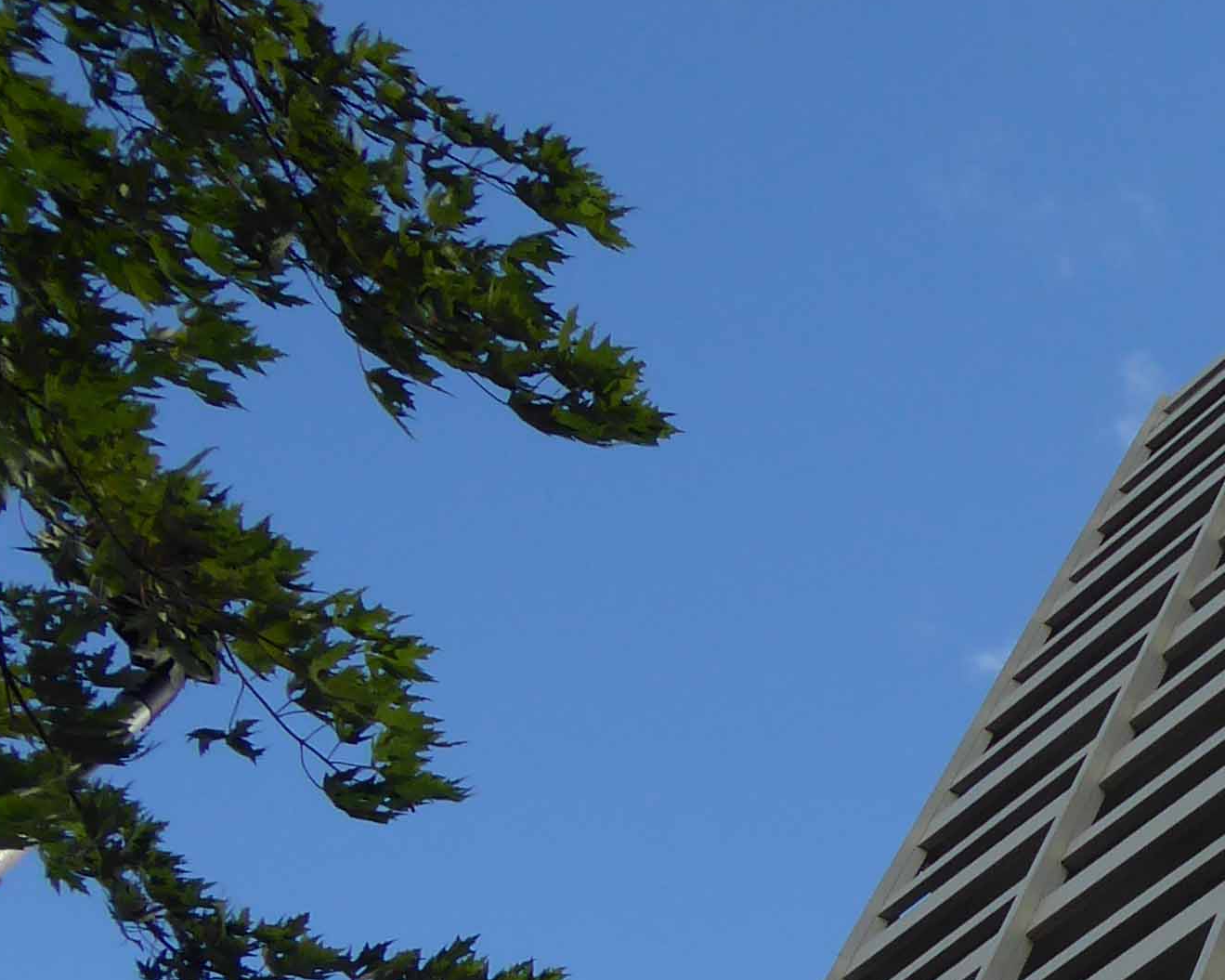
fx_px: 2683
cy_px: 1220
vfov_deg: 19.3
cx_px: 1745
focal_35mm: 74
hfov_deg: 22.1
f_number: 3.3
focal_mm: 4.3
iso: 80
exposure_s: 1/640
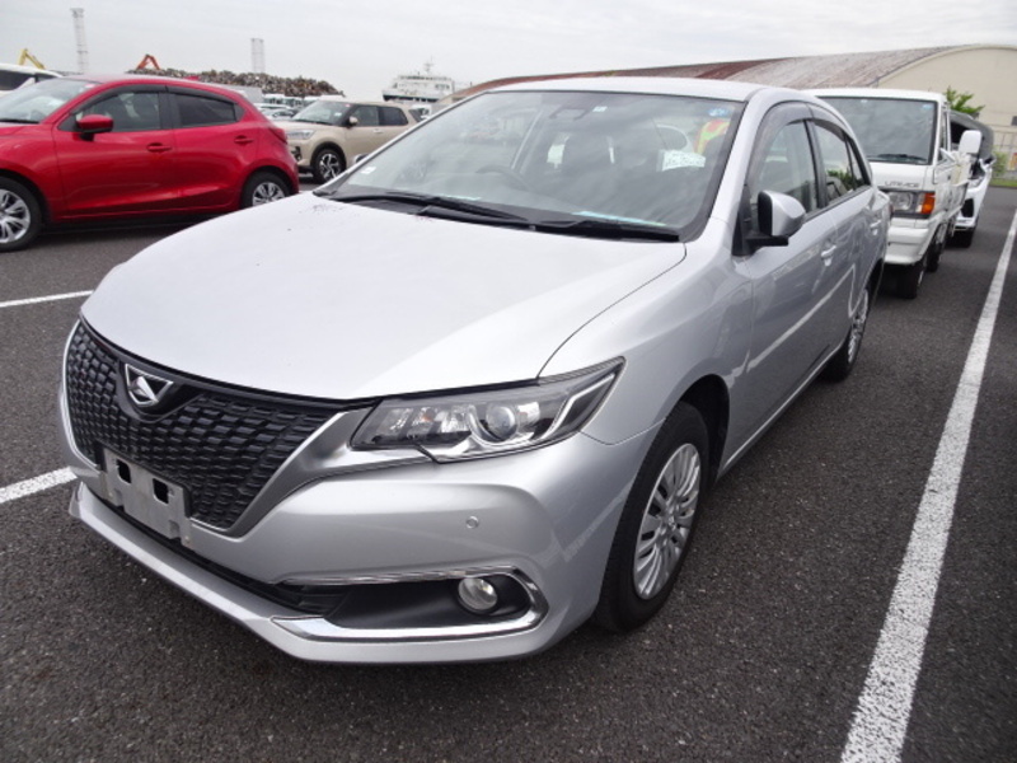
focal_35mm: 24
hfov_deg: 71.6
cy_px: 382
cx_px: 508
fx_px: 705
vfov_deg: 56.8
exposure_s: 1/500
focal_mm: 4.1
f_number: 3.5
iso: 80
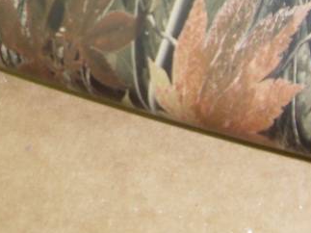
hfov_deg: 17.6
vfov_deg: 12.6
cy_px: -126
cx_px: 64
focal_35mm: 111
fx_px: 997
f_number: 2.8
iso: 100
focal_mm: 6.3
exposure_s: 1/45
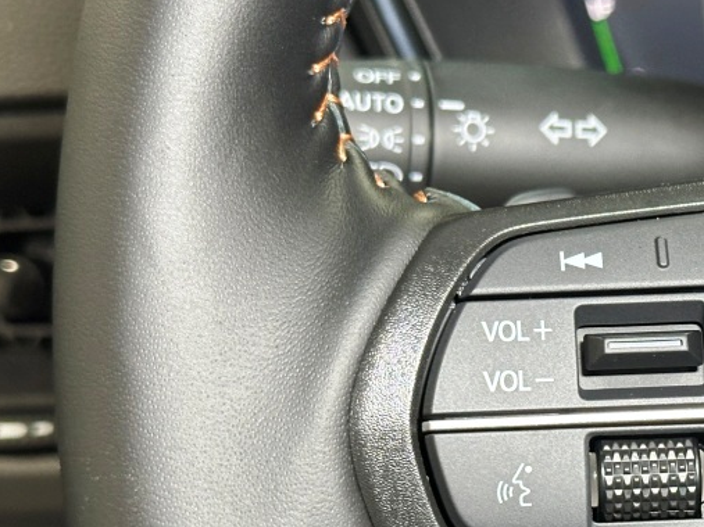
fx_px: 1972
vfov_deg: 15.2
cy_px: 373
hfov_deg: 19.8
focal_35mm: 97
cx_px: 640
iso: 320
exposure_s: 1/40
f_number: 1.78
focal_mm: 6.86
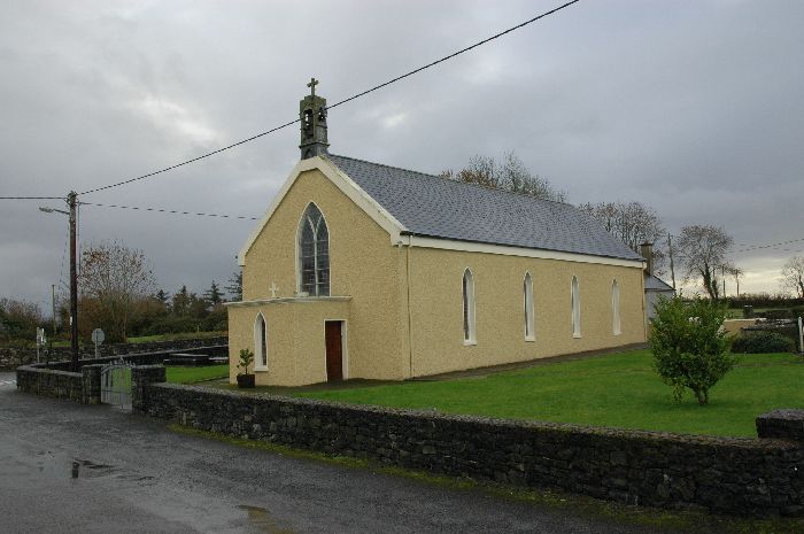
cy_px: 267
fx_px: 803
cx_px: 402
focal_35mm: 36
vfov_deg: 36.8
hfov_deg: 53.2
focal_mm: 24
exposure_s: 1/250
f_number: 8
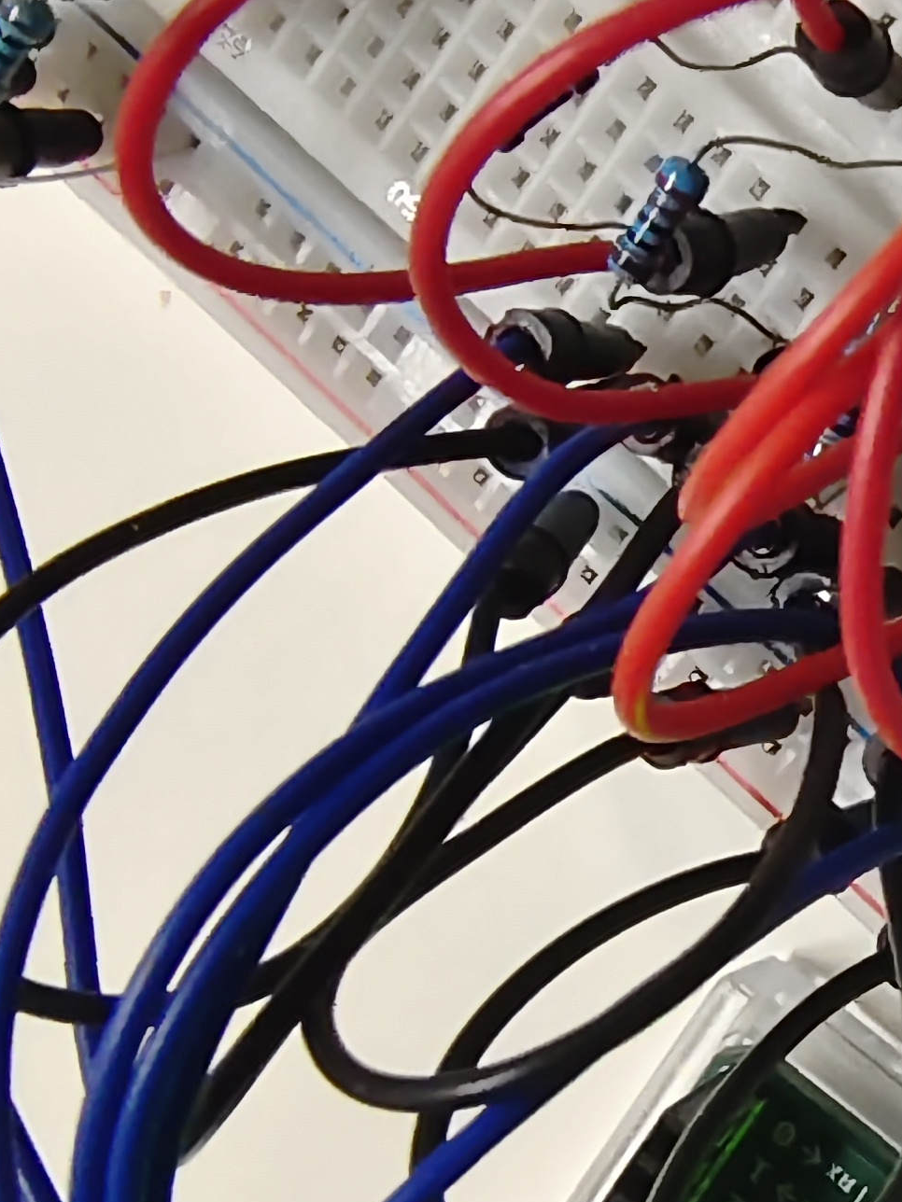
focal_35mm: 84
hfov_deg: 16.7
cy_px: 402
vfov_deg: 23.2
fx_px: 2918
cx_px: 1148
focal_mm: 2.13
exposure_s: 1/33.3
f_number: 2.2
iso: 504
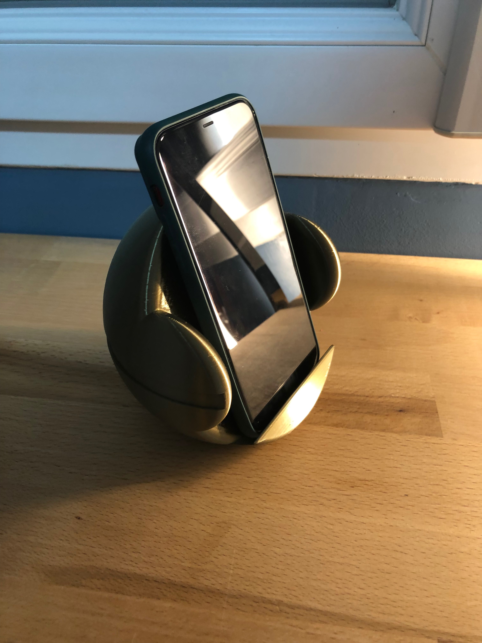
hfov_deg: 49.7
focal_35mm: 28
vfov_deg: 63.4
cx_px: 241
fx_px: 520
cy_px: 322
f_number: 1.8
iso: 50
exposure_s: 1/17
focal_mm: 4
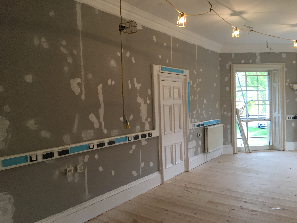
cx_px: 148
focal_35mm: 29
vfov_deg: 48.2
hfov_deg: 61.7
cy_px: 112
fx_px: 249
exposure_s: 1/33
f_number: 2.2
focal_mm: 4.15
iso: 40
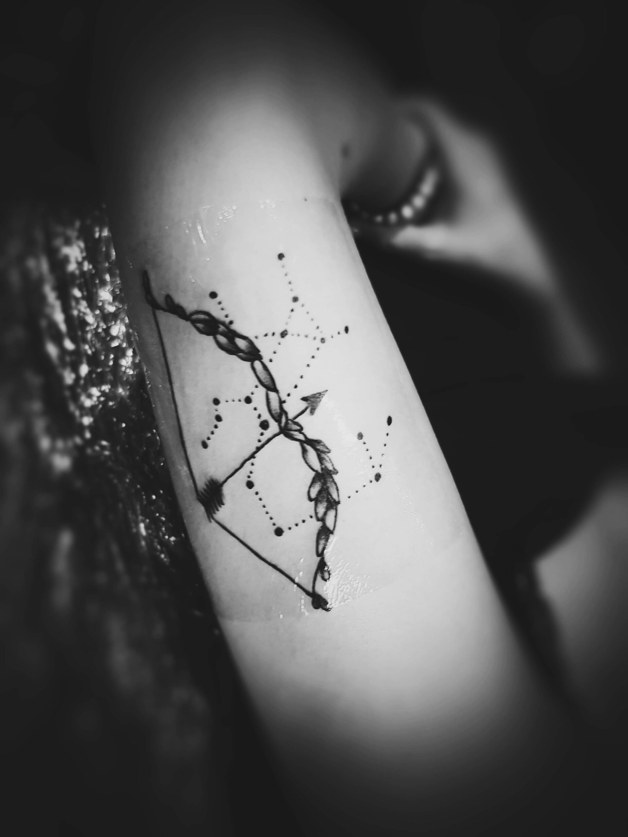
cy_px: 418
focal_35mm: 26
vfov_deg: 67.3
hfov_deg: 53.1
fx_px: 629
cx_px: 314
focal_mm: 4.3
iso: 200
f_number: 1.7
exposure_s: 1/50
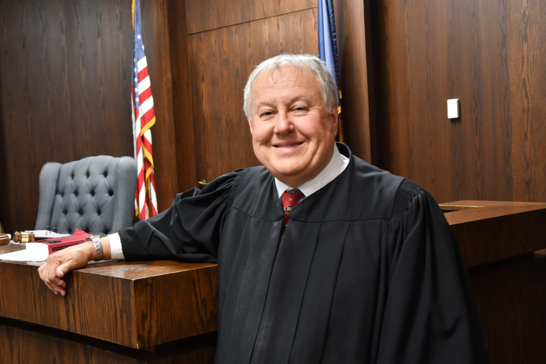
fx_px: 591
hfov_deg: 49.6
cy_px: 191
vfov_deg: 34.2
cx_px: 274
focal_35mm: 39
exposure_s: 1/25
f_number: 4
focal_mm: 22
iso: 800
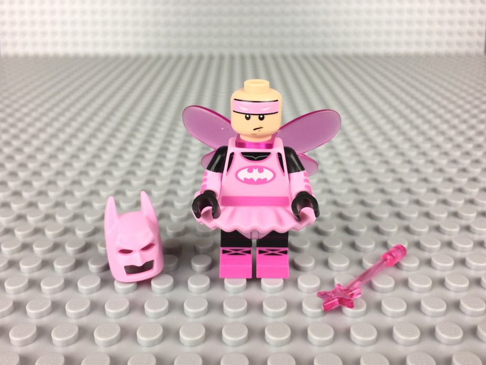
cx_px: 235
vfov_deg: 44.1
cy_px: 166
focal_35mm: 32
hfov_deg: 56.8
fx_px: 449
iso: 32
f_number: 2.2
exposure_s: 1/40
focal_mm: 4.15
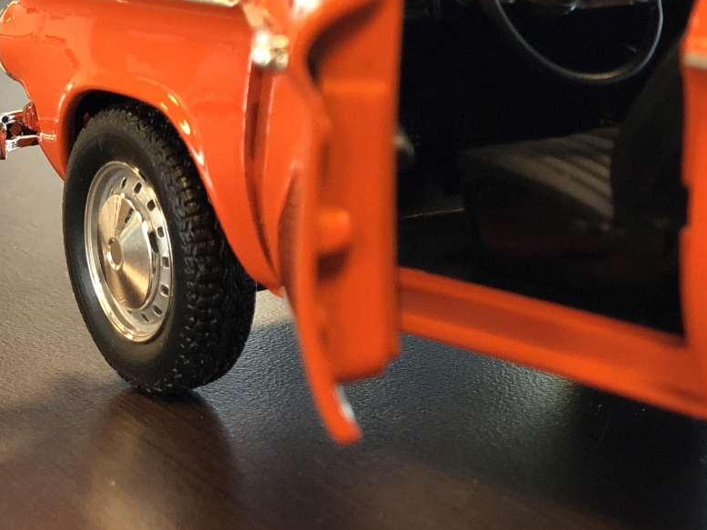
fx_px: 2185
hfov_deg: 18.3
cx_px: 524
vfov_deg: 13.7
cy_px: 98
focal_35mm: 107
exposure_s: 1/24
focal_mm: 6
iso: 160
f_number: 2.4
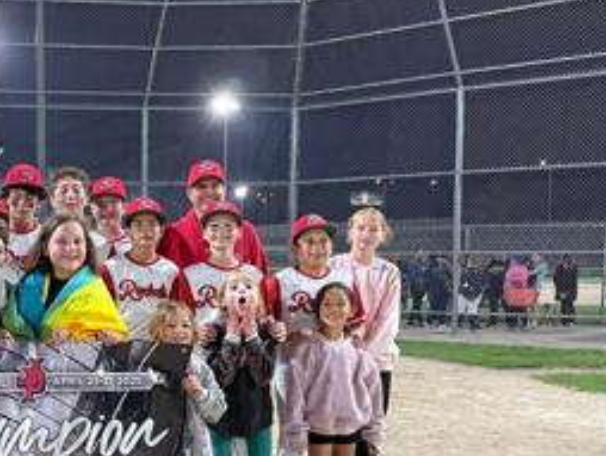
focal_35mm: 52
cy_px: 326
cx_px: 69
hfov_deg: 34.8
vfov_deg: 27.8
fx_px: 911
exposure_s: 1/60
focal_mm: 6.76
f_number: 1.78
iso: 400
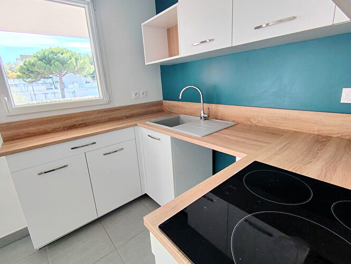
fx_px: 183
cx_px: 176
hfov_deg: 87.7
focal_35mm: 18
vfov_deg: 71.6
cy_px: 129
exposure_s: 1/100
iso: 169
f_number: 2.2
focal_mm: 1.43
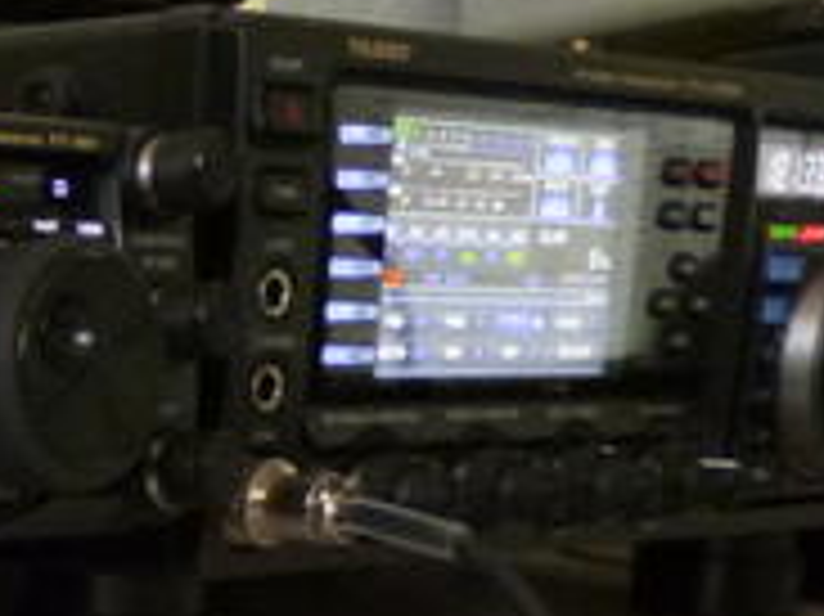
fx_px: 2498
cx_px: -563
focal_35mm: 105
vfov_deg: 13.2
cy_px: 953
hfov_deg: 16.3
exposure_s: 1/13
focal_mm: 4.3
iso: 400
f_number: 2.5
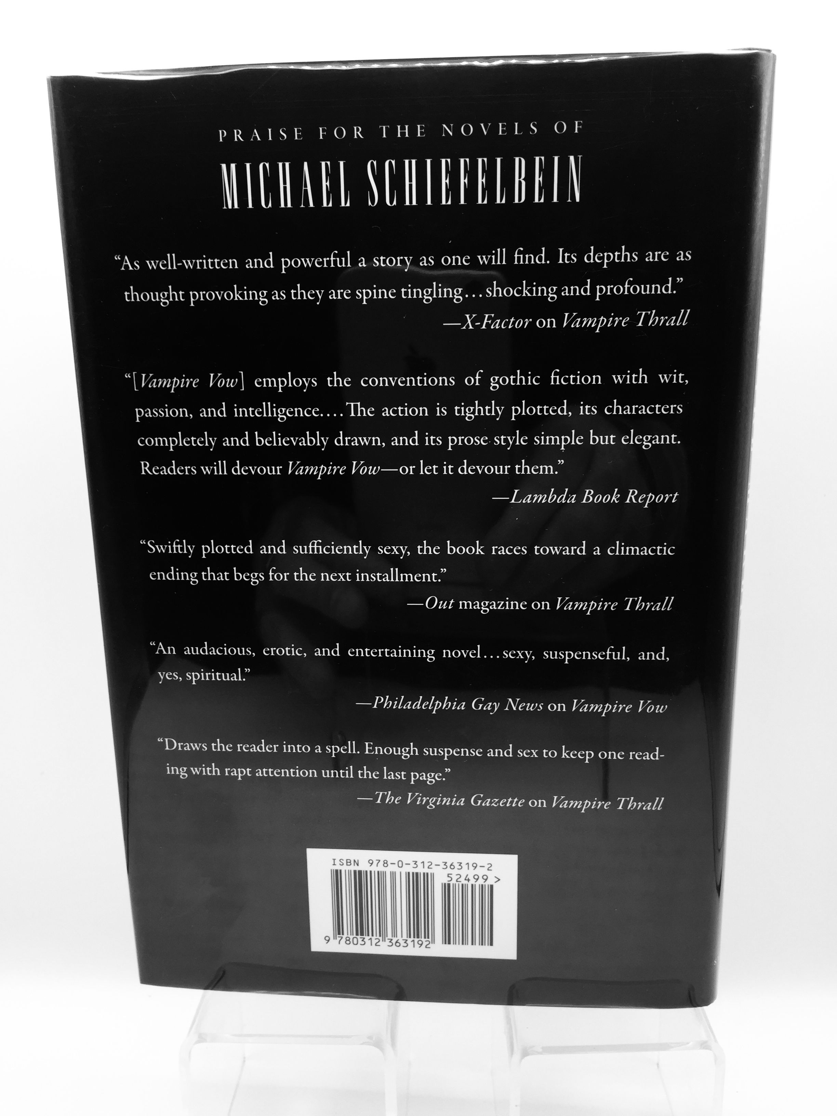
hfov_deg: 48.2
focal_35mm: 29
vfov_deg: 61.7
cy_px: 558
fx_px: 935
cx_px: 418
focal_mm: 4.15
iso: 32
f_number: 2.2
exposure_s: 1/120
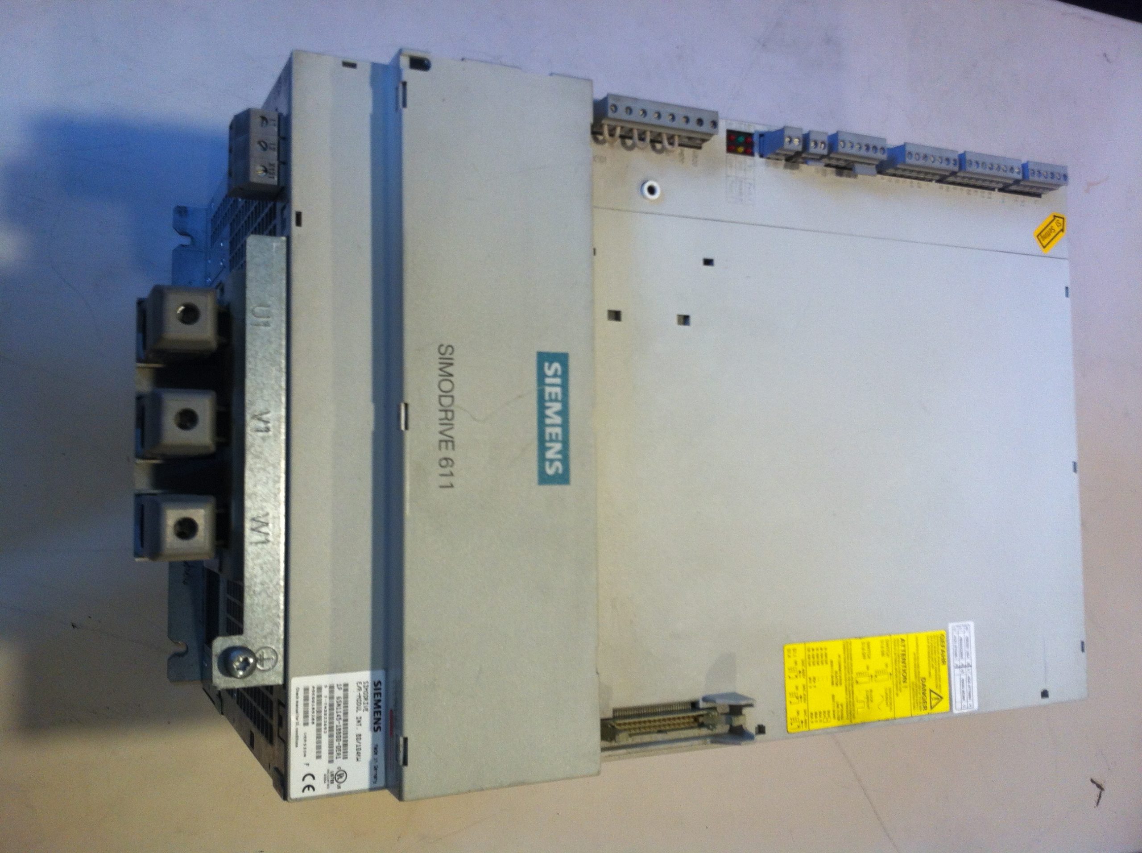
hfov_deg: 52.7
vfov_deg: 40.6
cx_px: 571
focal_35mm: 35
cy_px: 426
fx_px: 1153
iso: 80
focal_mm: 3.85
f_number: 2.8
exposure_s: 1/24
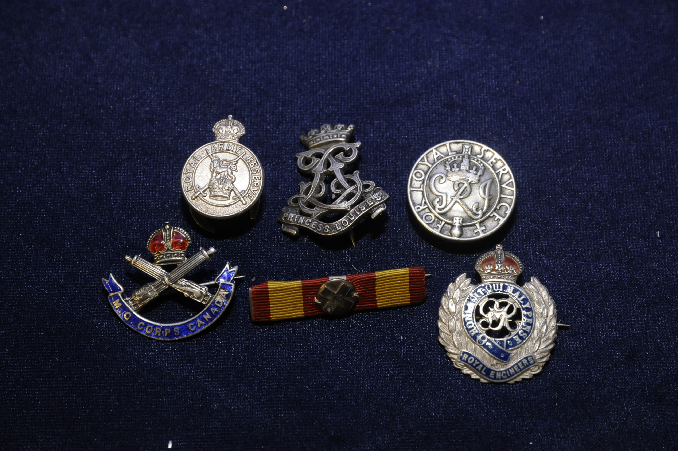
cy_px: 226
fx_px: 1749
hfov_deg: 21.9
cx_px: 339
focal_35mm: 93
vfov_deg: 14.7
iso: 800
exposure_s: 1/60
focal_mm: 62
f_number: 7.1
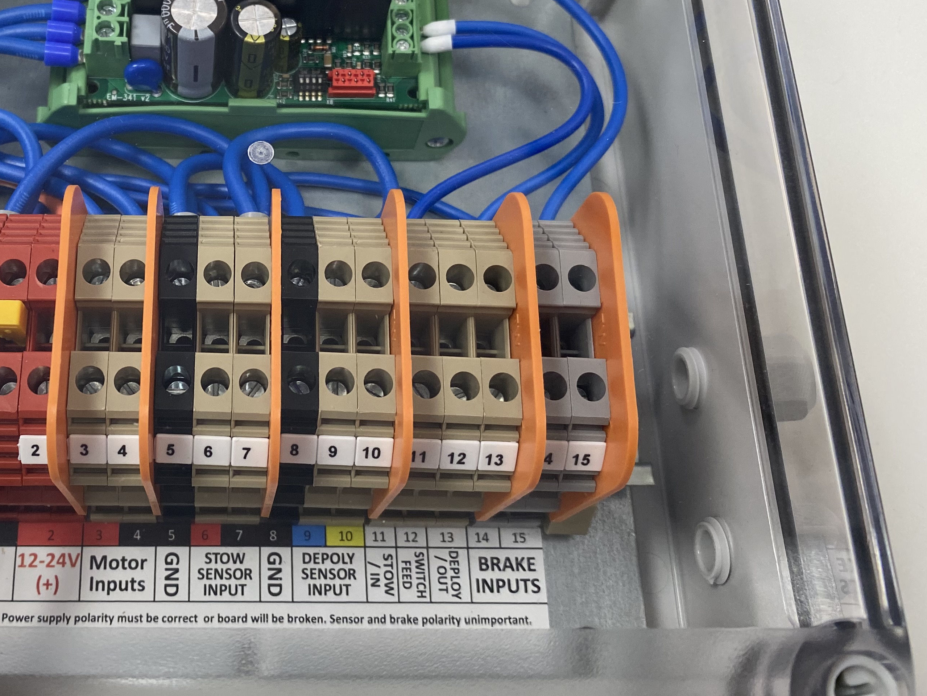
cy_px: 263
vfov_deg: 35.0
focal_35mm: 41
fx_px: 1098
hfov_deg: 44.2
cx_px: 230
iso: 100
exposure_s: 1/100
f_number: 1.8
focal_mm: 4.25
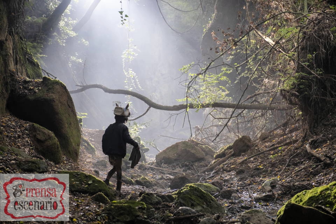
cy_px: 112
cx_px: 168
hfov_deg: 24.5
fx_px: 775
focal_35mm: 83
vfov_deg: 16.5
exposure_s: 1/125
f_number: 4.5
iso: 640
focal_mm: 55
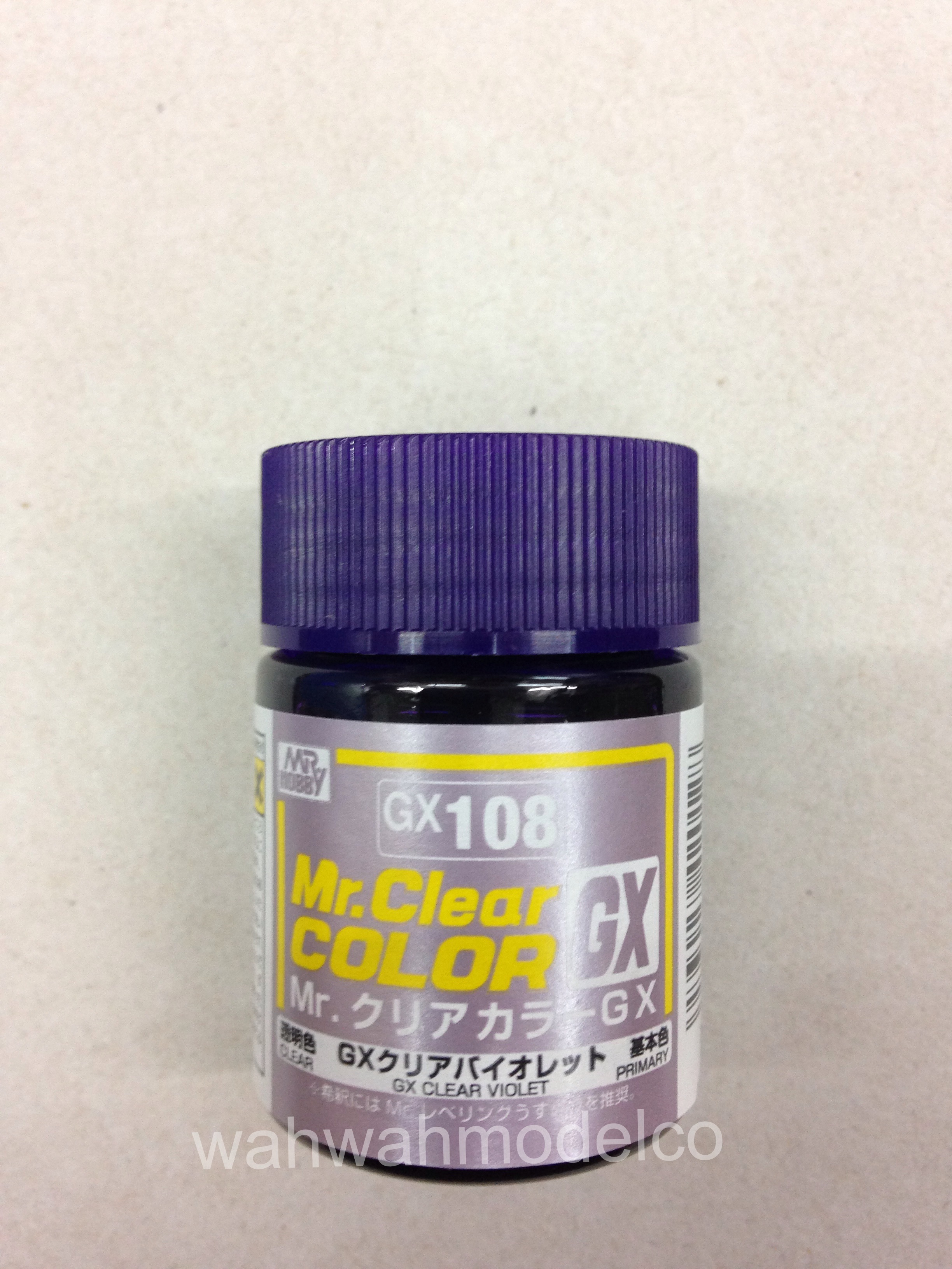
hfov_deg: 42.9
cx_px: 476
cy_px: 634
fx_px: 1210
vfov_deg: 55.4
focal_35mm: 33
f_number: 2.4
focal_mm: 4.13
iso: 160
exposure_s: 1/20
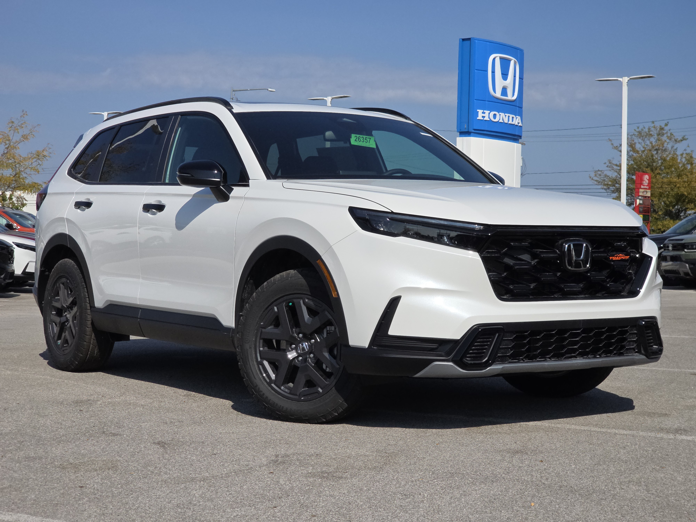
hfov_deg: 28.2
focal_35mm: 69
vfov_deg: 21.3
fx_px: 1387
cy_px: 261
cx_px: 348
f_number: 2.4
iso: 50
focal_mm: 7.9
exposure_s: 1/3869
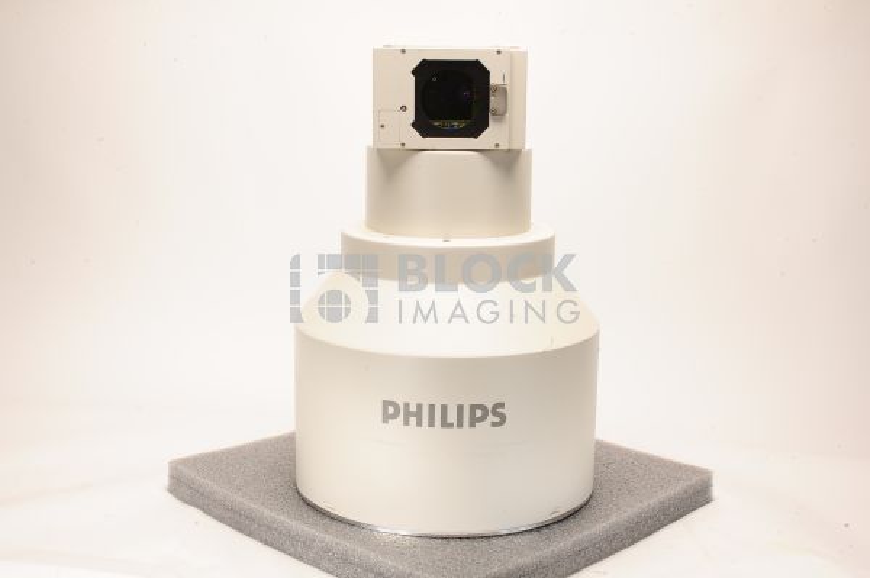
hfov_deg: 39.6
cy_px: 289
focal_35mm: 50
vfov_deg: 26.9
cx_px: 435
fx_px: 1207
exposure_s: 1/160
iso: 320
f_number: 16
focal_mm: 50
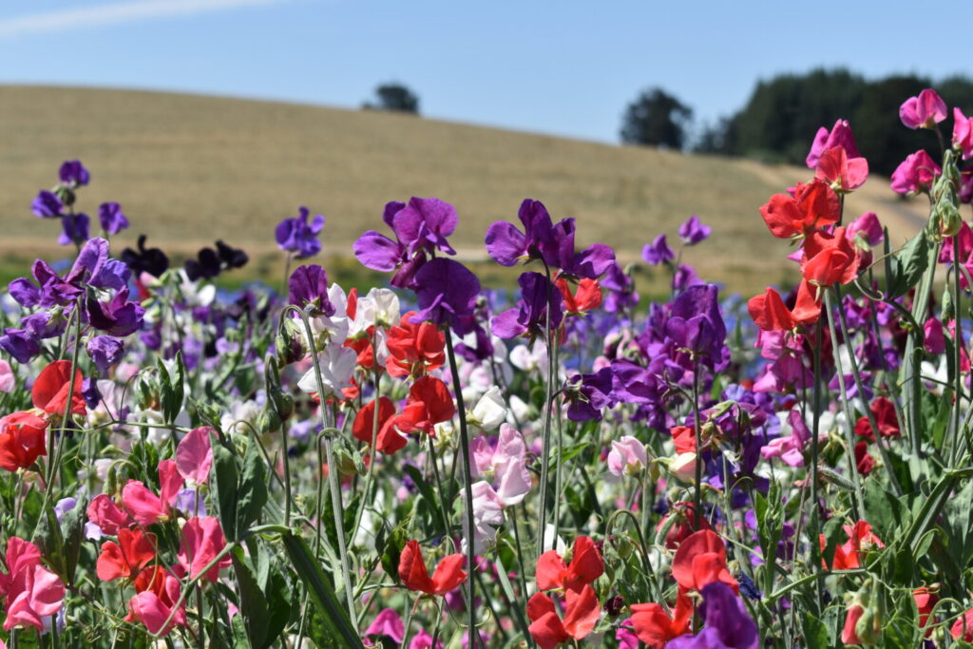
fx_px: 2230
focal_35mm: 82
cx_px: 486
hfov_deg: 24.6
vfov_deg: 16.6
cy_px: 324
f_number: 8
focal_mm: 55
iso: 100
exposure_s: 1/250
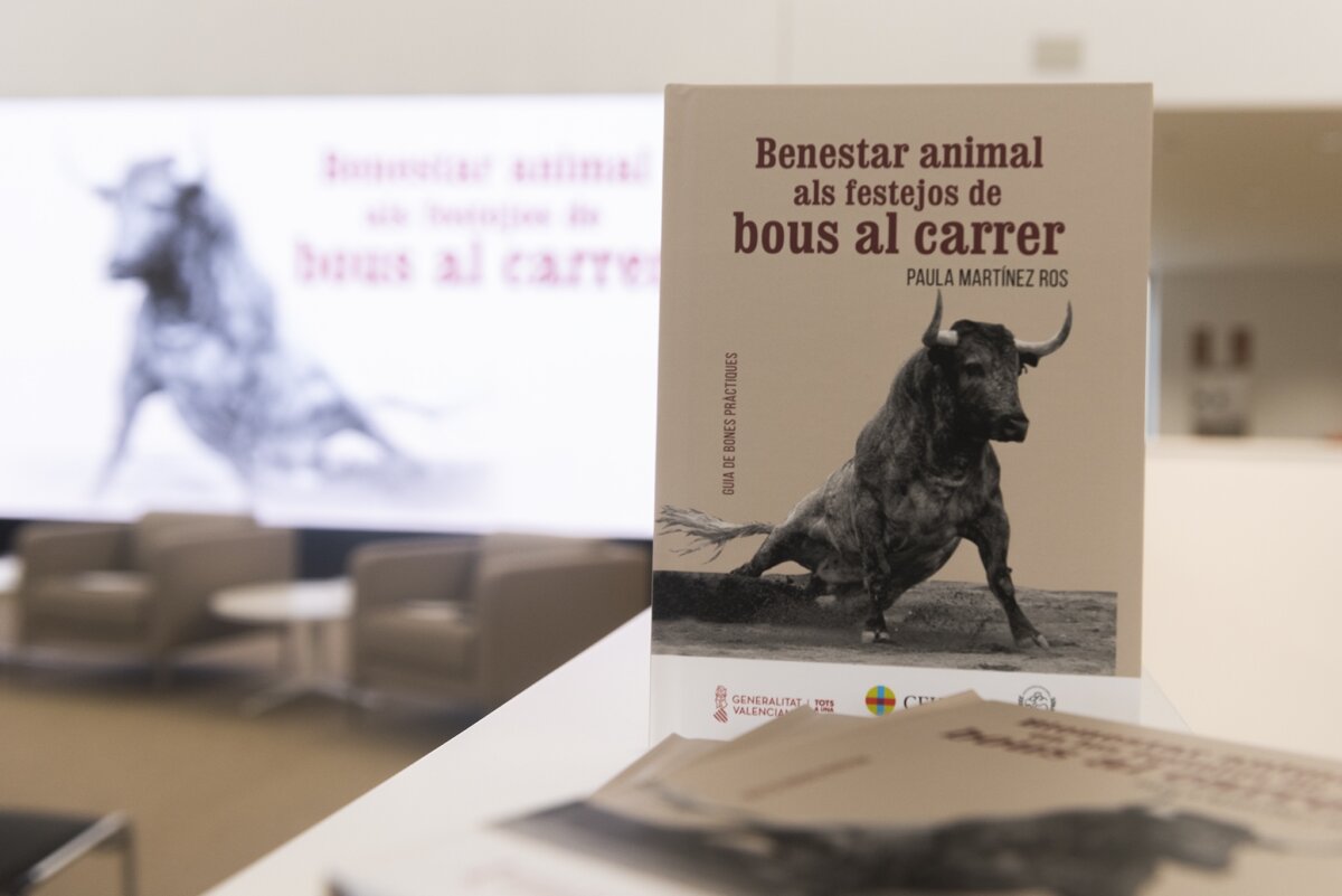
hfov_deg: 55.8
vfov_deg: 38.9
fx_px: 1268
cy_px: 448
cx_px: 671
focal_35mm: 34
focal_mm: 34
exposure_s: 1/125
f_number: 4
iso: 1000
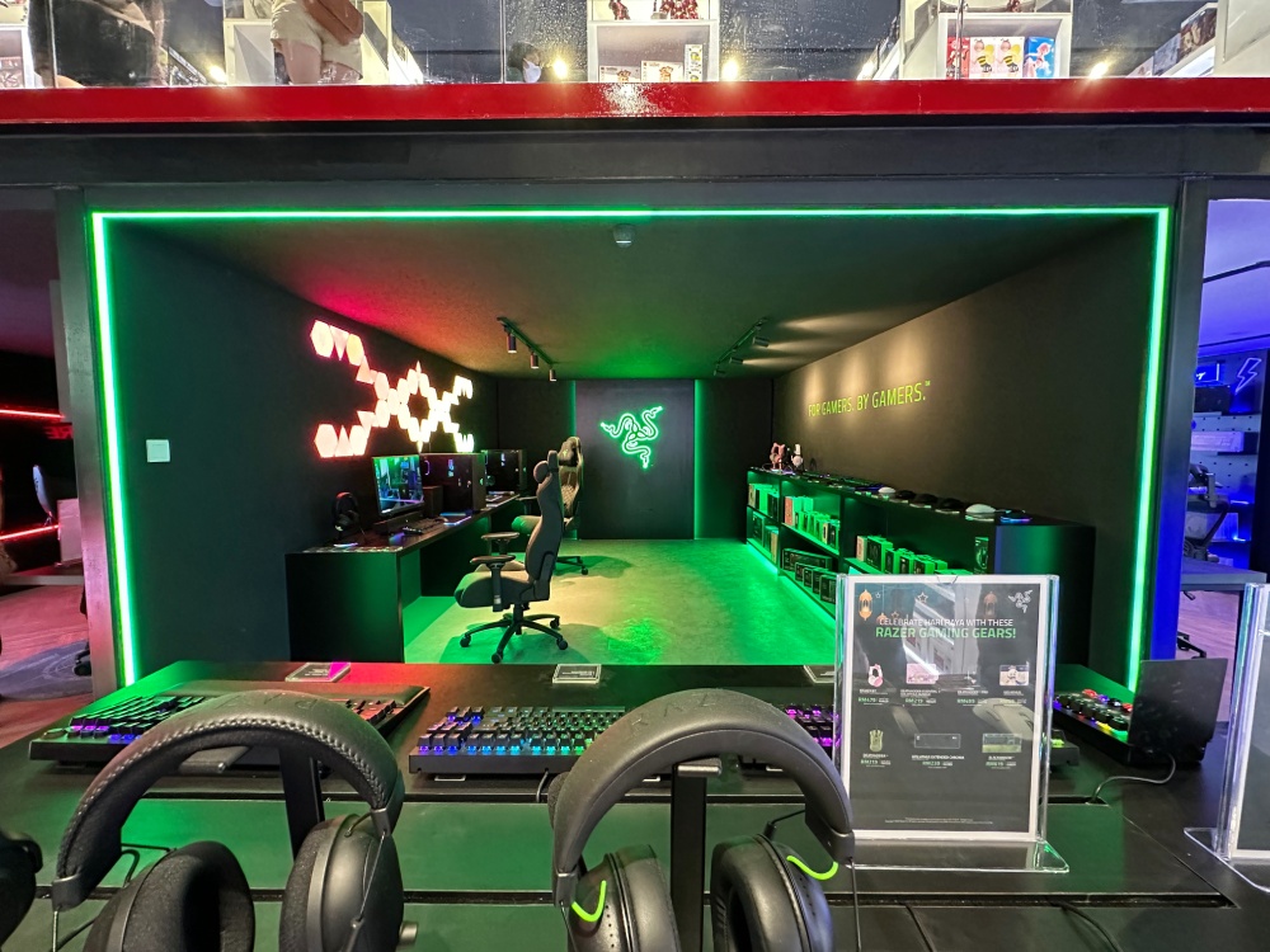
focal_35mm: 24
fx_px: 881
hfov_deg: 71.6
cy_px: 476
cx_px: 635
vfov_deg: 56.8
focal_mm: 6.86
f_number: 1.78
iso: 80
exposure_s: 1/241
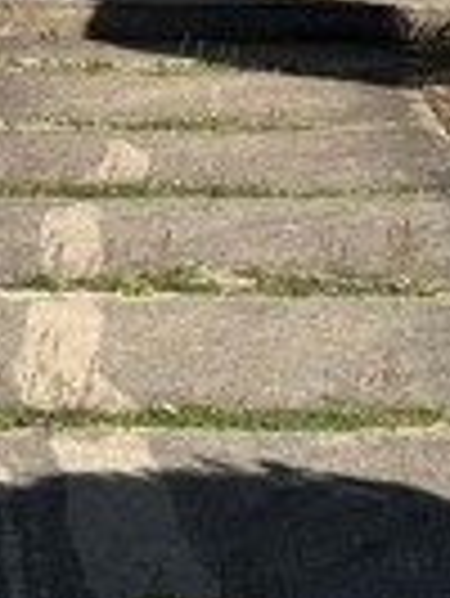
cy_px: -558
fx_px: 2596
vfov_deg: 11.9
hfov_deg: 9.9
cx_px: 198
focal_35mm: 150
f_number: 1.5
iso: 50
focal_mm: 5.7
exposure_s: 1/3460
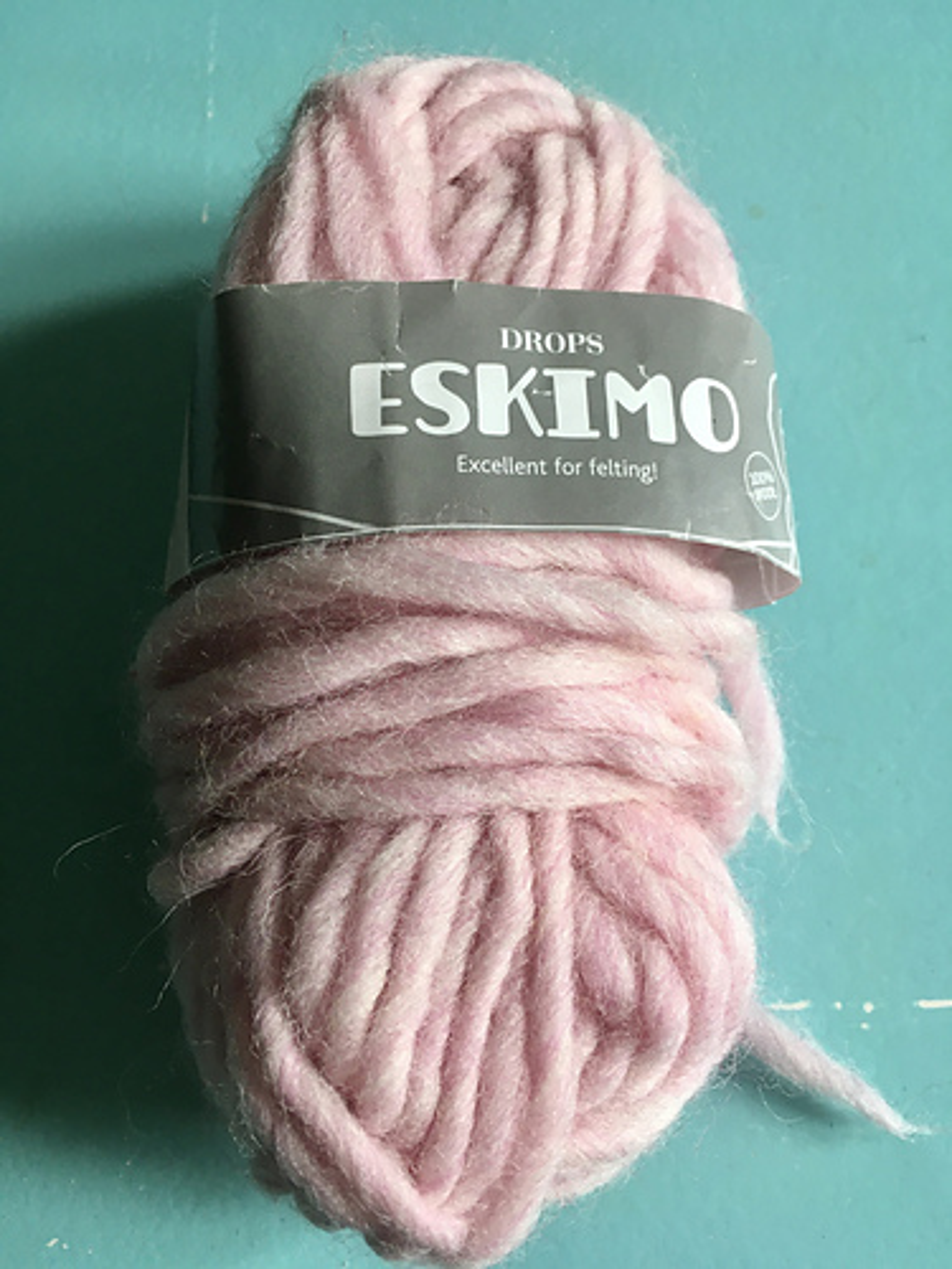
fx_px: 1063
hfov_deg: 48.2
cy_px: 634
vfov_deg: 61.7
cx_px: 476
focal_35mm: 29
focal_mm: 4.15
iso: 32
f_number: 2.2
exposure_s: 1/33
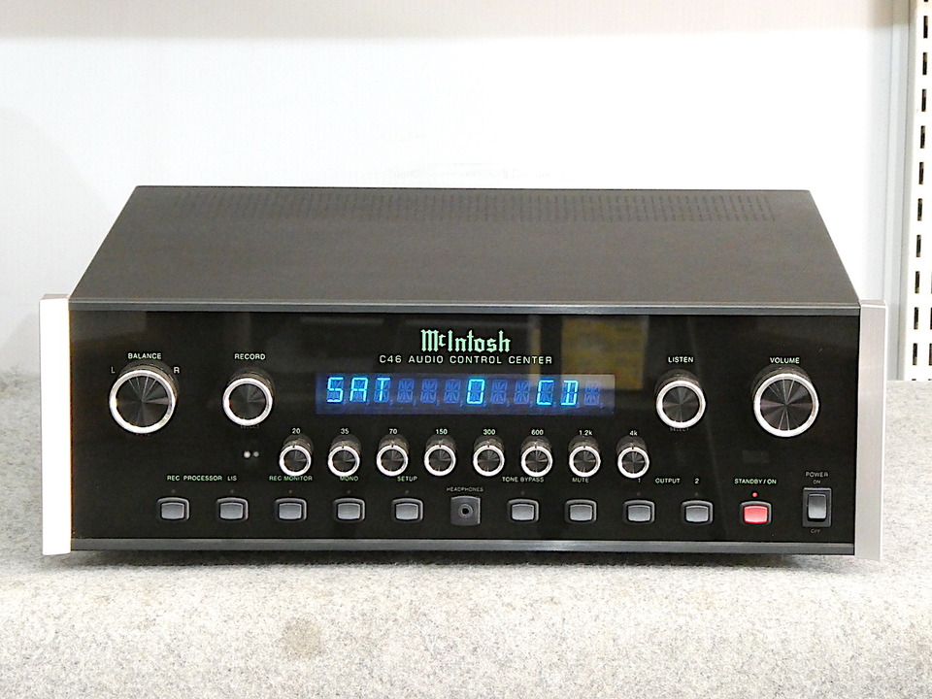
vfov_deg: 10.4
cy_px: 350
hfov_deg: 13.8
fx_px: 3850
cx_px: 466
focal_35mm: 143
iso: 1600
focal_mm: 25.6
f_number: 5.6
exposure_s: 1/40
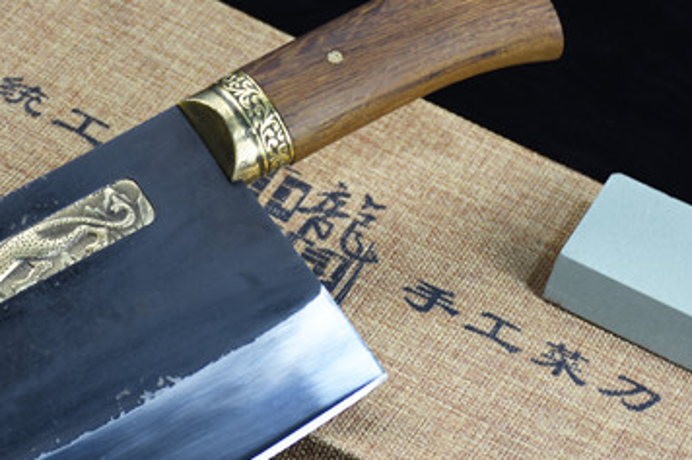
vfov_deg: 7.5
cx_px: 194
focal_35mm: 184
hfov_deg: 11.2
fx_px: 3535
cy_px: 299
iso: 100
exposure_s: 1/20
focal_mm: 56
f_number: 4.8
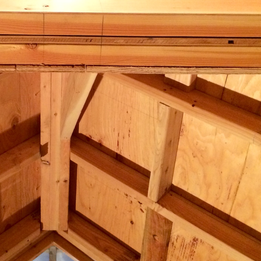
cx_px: 52
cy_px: 83
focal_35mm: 62
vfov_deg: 27.5
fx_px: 529
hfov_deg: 27.2
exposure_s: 1/30
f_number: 2.2
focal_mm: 4.12
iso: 320
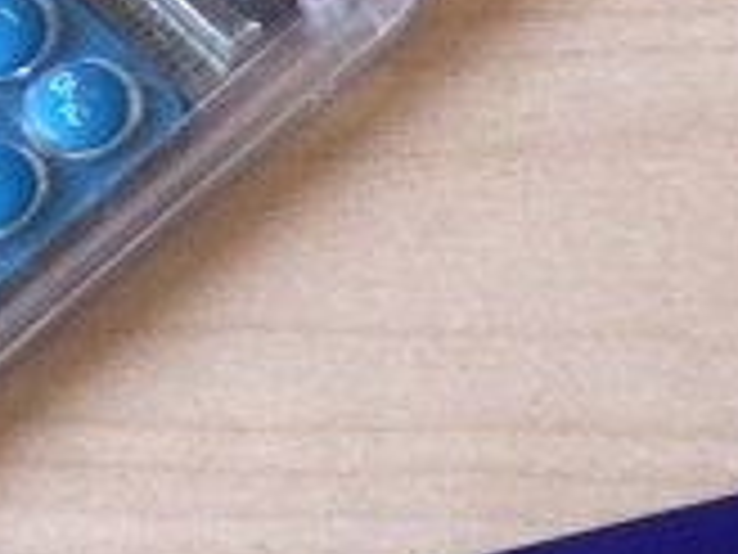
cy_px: 1752
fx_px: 5884
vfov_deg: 5.1
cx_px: 1418
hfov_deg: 7.0
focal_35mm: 276
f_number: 2.8
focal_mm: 3.85
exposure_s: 1/50
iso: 80
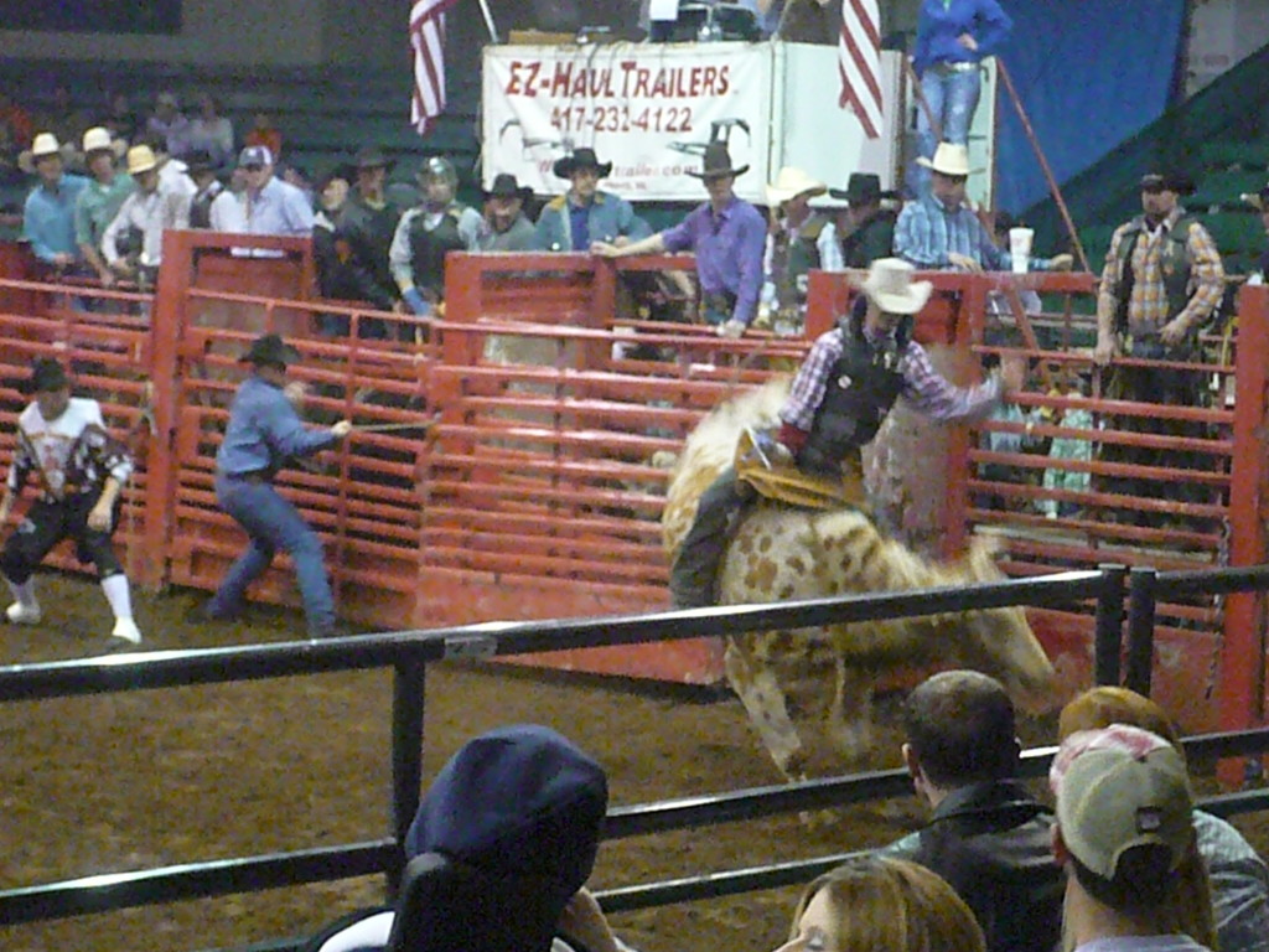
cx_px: 634
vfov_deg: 14.1
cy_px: 476
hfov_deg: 18.7
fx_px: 3849
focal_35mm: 105
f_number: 5
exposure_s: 1/25
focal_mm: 17.4
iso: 3200
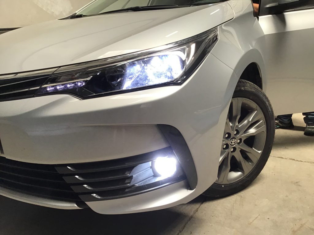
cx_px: 157
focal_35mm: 31
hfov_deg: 58.4
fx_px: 281
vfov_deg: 45.4
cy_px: 118
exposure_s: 1/30
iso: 25
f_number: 2.4
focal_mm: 3.3
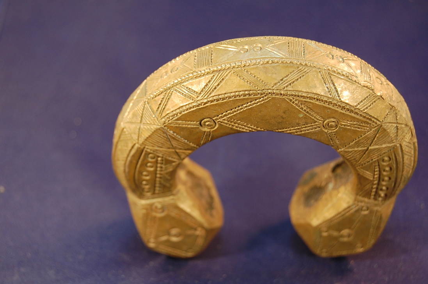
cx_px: 214
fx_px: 980
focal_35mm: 82
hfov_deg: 24.6
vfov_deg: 16.5
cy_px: 142
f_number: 5.6
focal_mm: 55
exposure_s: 1/30
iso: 500
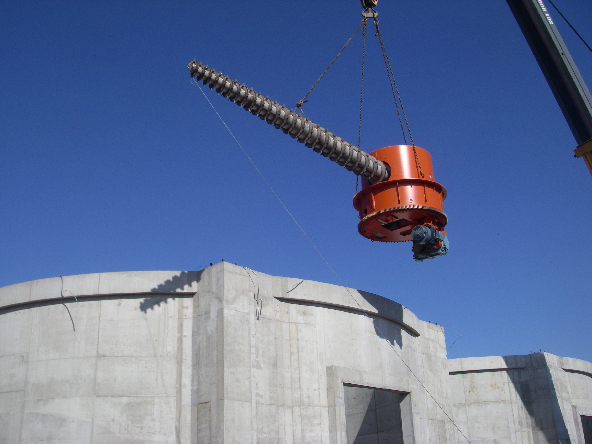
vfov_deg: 37.7
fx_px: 650
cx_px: 296
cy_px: 222
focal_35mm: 38
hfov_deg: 49.0
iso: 64
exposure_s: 1/320
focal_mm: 6.3
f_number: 6.6
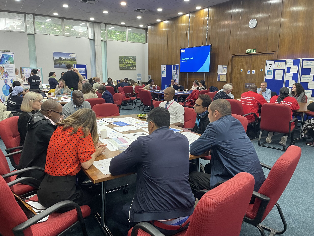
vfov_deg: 53.1
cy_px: 118
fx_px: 236
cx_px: 157
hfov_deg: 67.3
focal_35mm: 26
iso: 400
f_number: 1.6
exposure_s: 1/40
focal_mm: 4.2
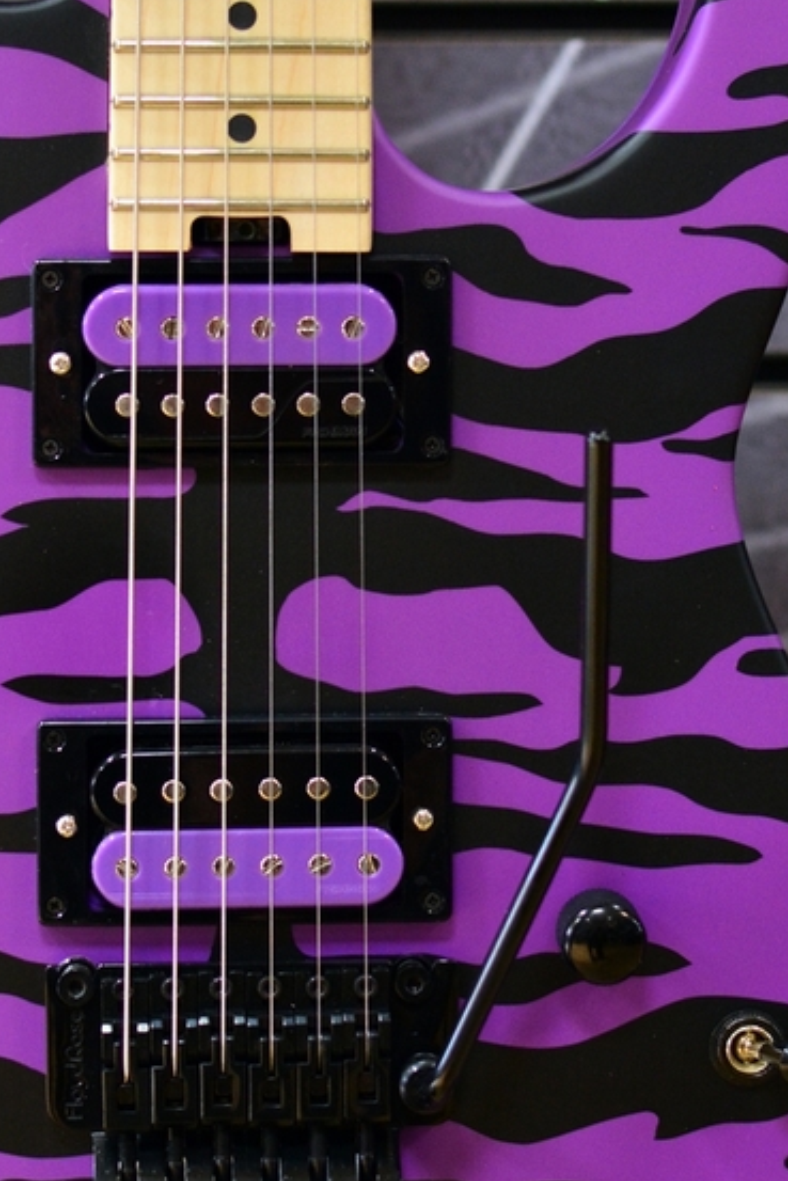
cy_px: 515
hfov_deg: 14.4
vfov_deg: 21.5
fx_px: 3114
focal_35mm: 95
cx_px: 259
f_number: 2.8
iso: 1000
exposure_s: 1/100
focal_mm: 35
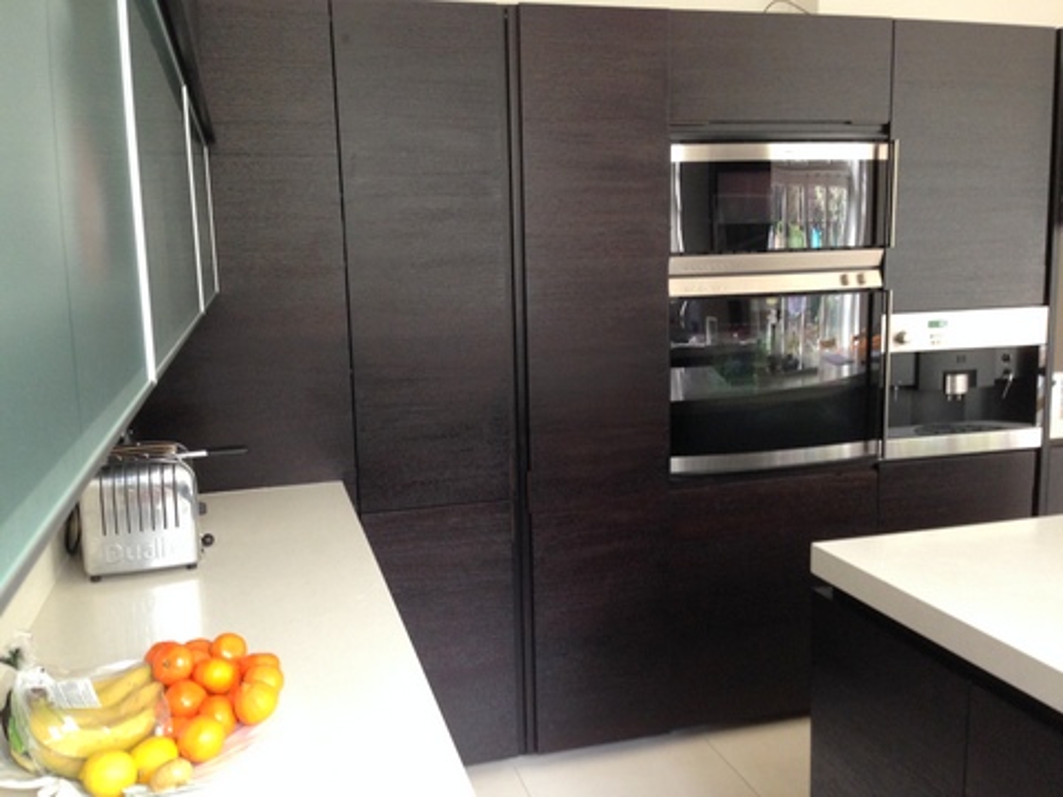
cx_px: 532
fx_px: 1013
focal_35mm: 33
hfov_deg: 55.4
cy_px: 398
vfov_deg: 42.9
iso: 160
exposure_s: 1/20
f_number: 2.4
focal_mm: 4.12
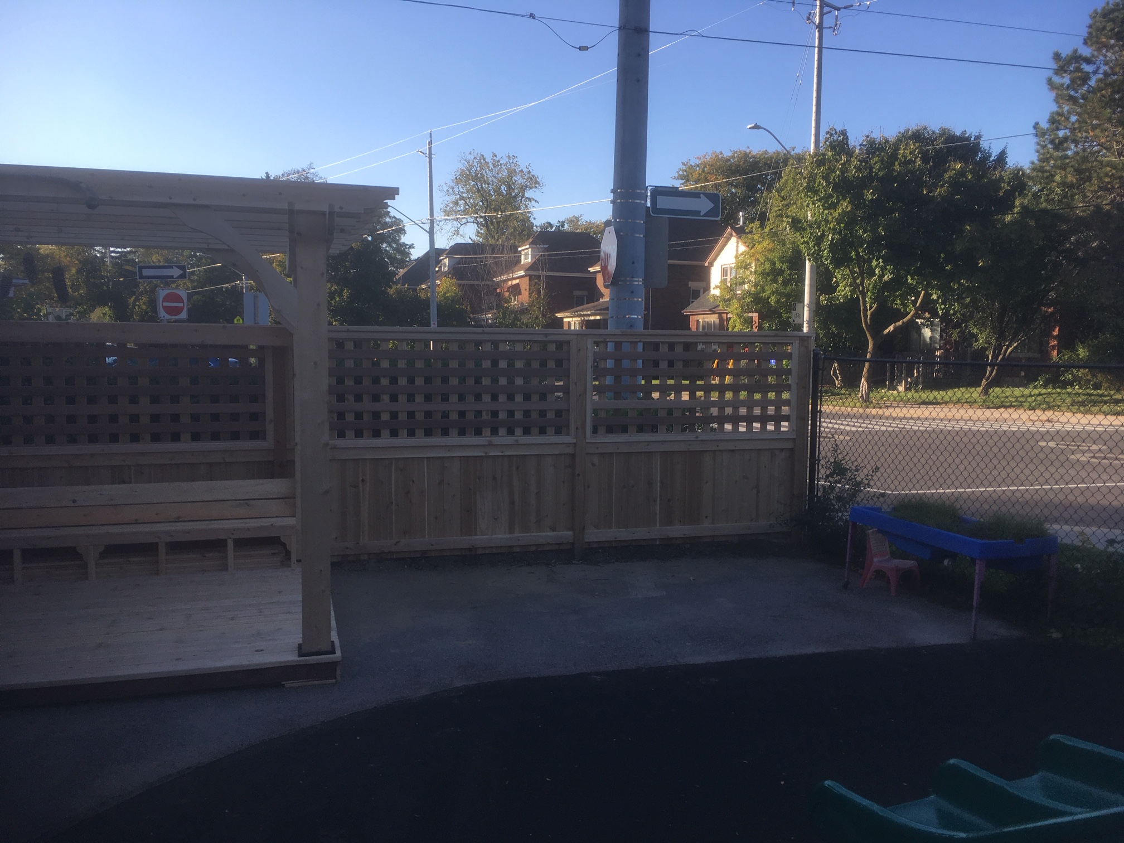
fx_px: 942
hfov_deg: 61.7
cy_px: 422
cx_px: 562
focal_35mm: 29
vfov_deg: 48.2
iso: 25
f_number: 2.2
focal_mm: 4.15
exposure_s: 1/475
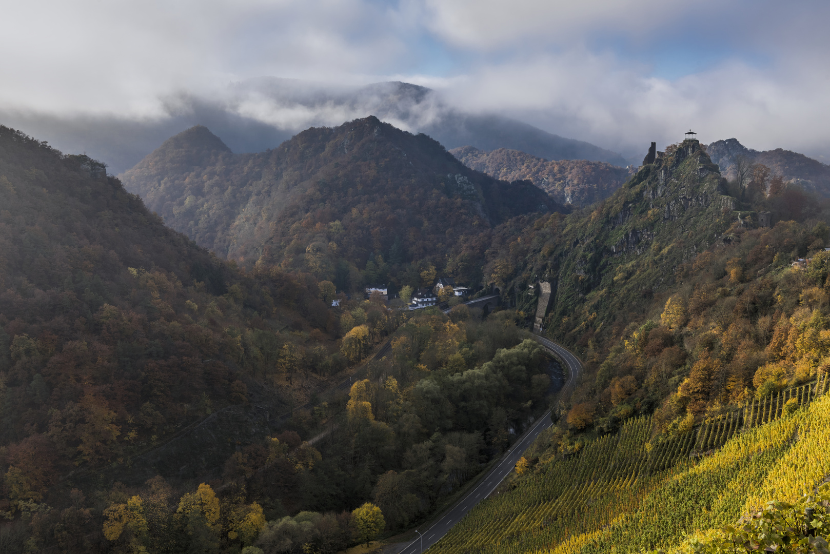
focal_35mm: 40
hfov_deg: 48.4
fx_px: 923
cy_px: 277
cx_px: 415
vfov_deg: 33.4
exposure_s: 1/40
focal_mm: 40
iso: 64
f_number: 11
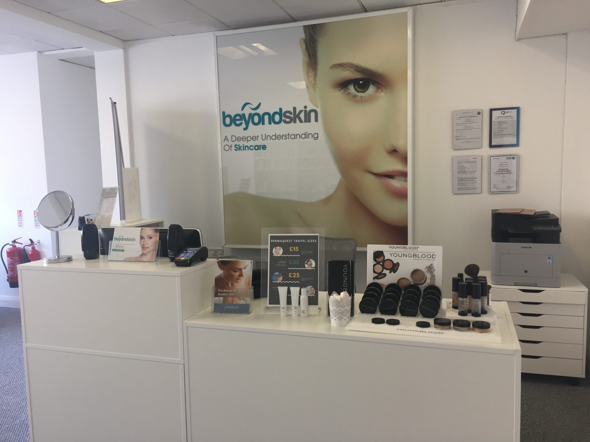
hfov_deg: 61.7
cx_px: 295
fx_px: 494
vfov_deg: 48.2
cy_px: 221
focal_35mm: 29
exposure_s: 1/33
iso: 32
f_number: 2.2
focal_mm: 4.15
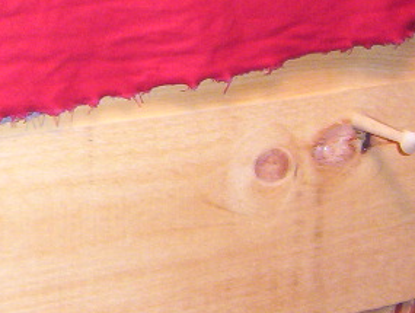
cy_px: -74
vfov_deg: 13.9
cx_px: -61
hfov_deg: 18.2
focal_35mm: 103
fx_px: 1237
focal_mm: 5.54
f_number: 2.76
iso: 140
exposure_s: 1/30
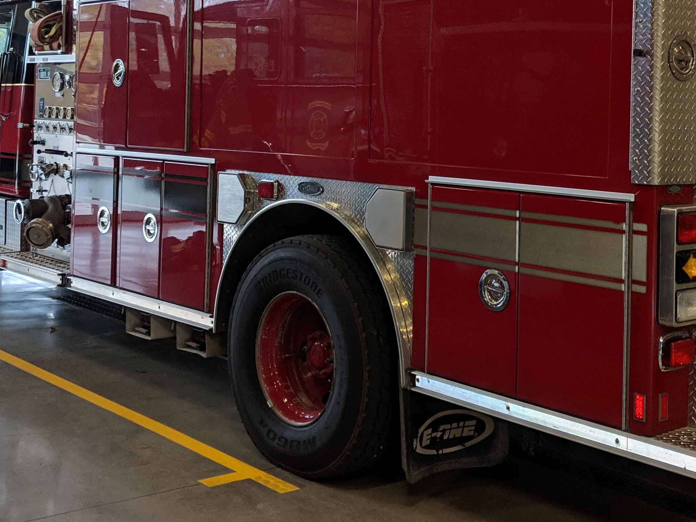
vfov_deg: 27.0
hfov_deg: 36.1
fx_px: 1066
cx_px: 394
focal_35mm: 53
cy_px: 104
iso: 108
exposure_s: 1/125
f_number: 1.8
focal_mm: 4.44
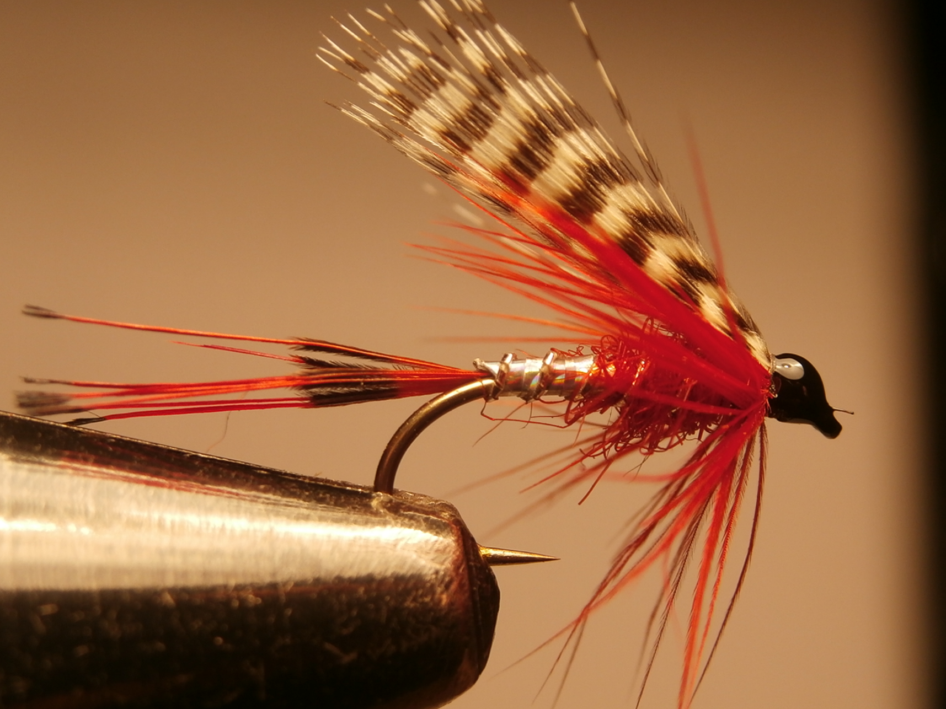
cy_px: 331
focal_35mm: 75
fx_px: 2049
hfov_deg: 26.0
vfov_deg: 19.6
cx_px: 475
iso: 100
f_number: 4.3
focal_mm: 11.86
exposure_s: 1/100
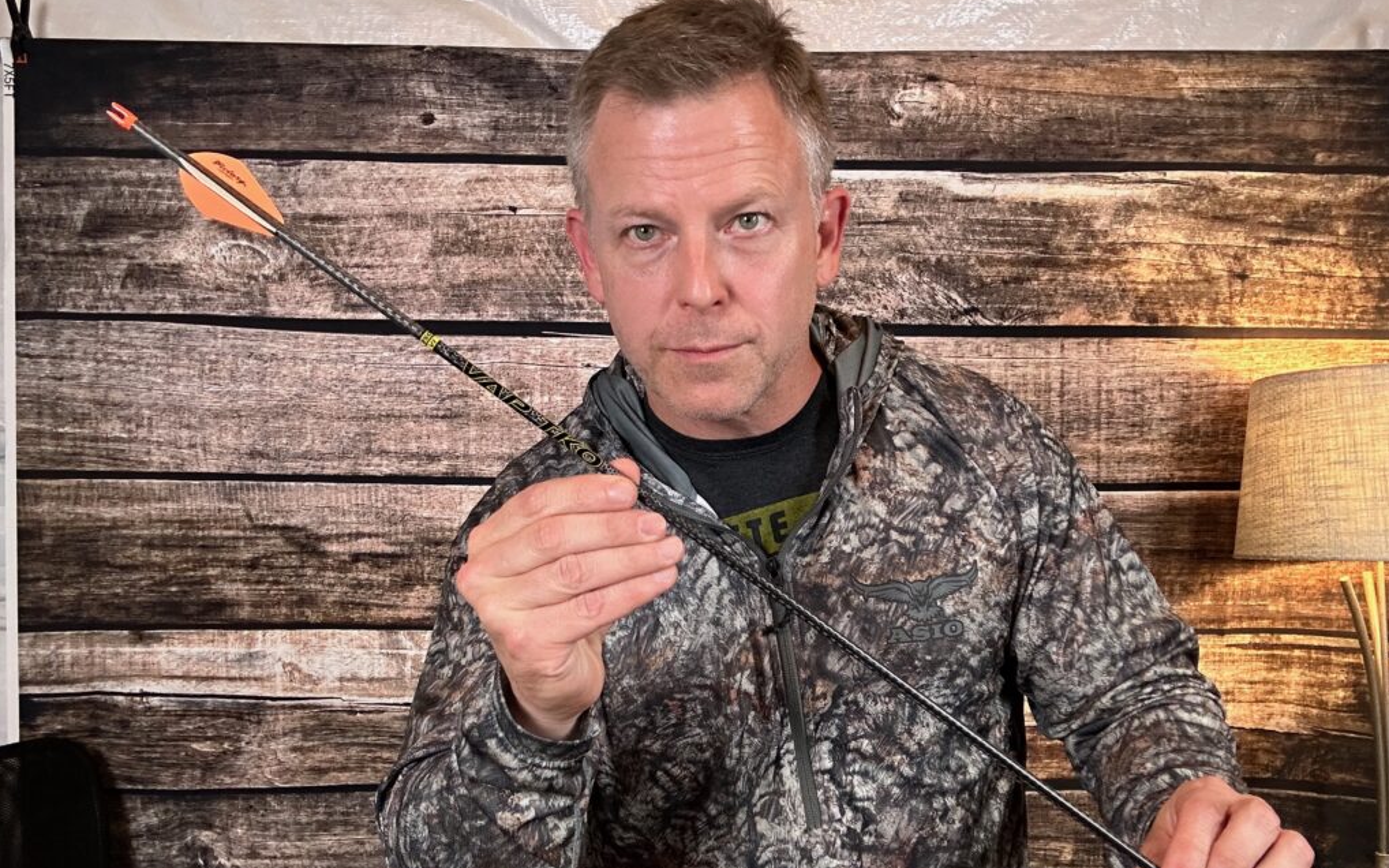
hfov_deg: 59.7
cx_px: 697
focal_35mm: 32
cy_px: 517
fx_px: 1211
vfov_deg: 39.3
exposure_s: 1/60
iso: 160
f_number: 1.9
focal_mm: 2.69
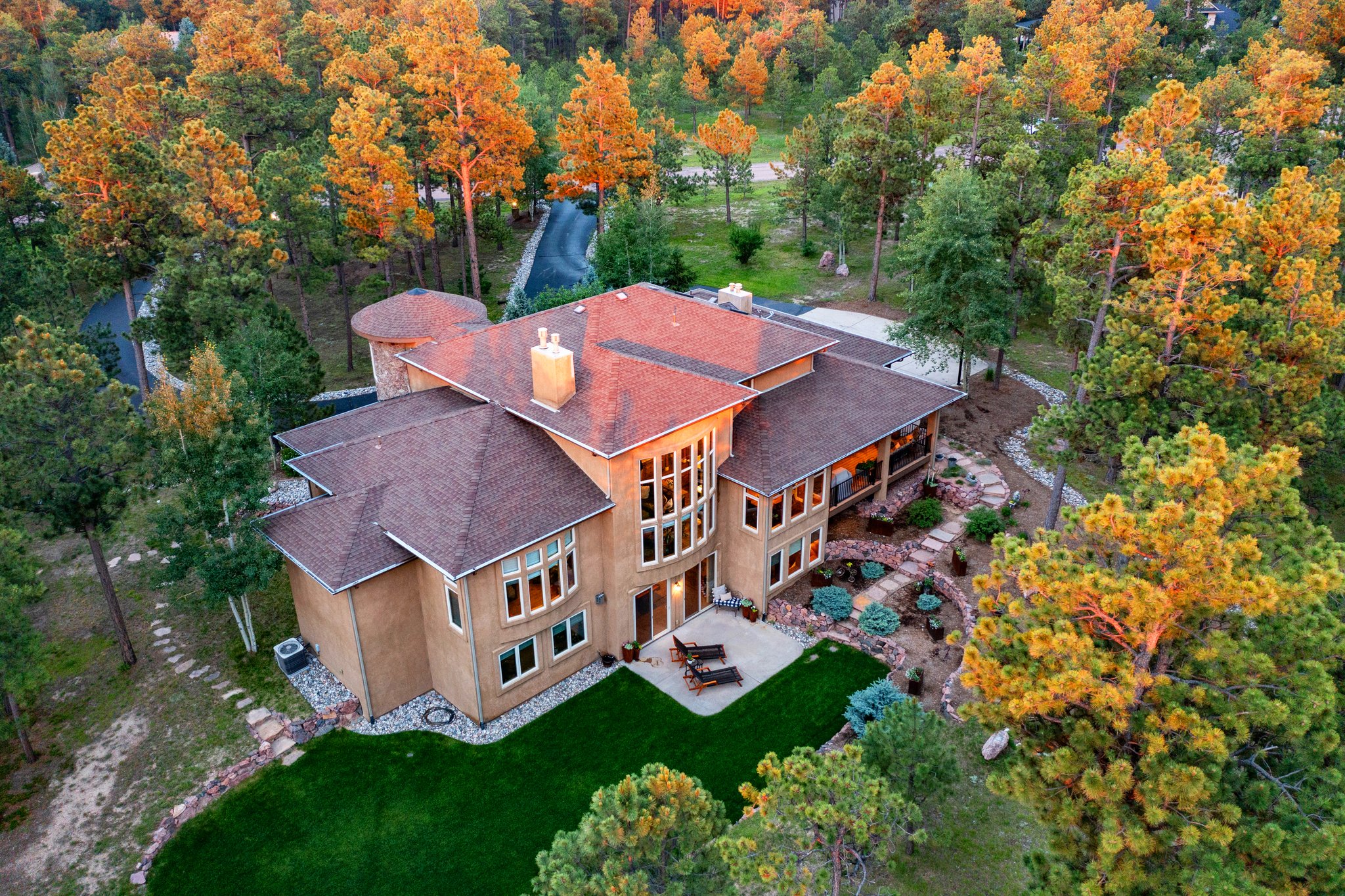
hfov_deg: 65.5
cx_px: 672
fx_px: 1046
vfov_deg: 46.4
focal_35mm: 28
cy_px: 448
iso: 400
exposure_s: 1/30
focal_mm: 10.26
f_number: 2.8
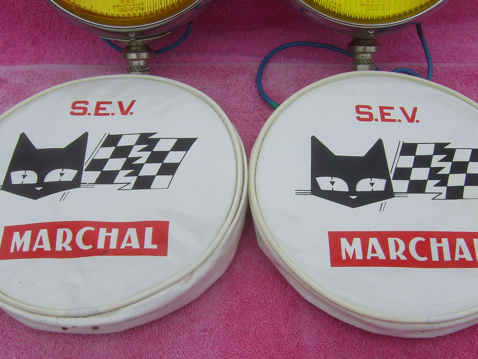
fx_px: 649
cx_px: 239
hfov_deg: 40.4
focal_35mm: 47
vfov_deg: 30.9
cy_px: 197
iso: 50
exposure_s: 1/250
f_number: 6.4
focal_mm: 7.8
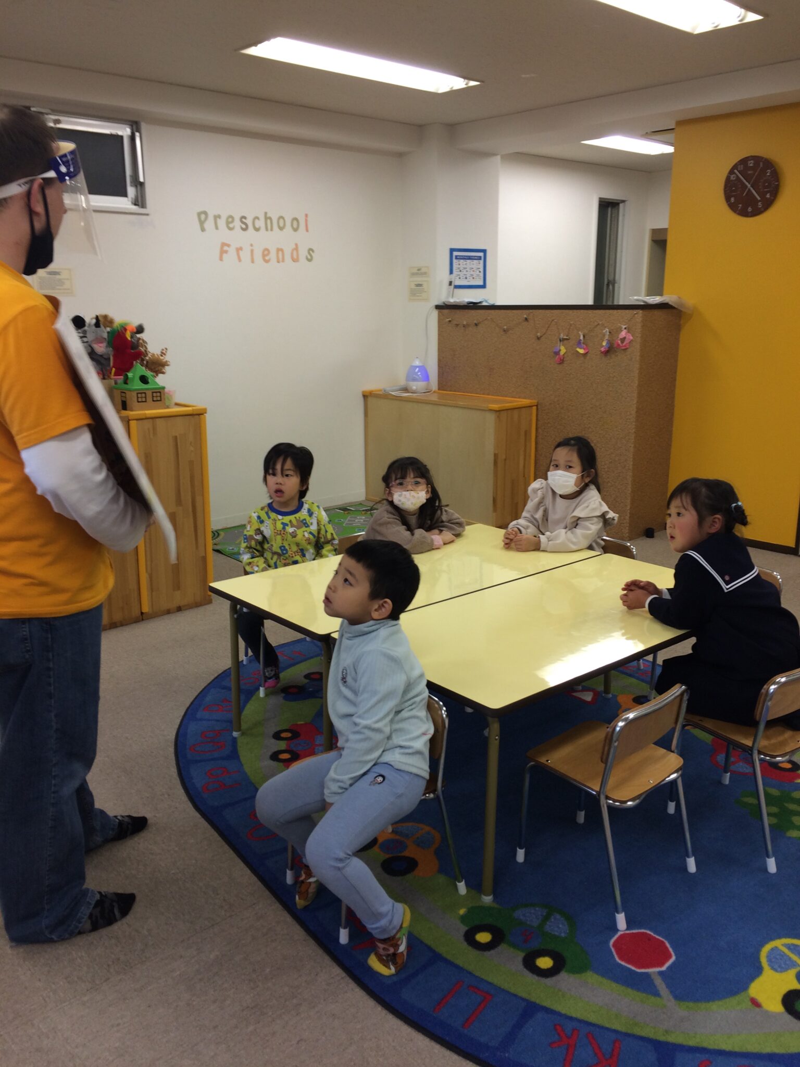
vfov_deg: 61.7
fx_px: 894
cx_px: 400
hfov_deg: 48.2
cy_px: 534
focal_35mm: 29
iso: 32
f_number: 2.2
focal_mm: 4.15
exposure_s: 1/30
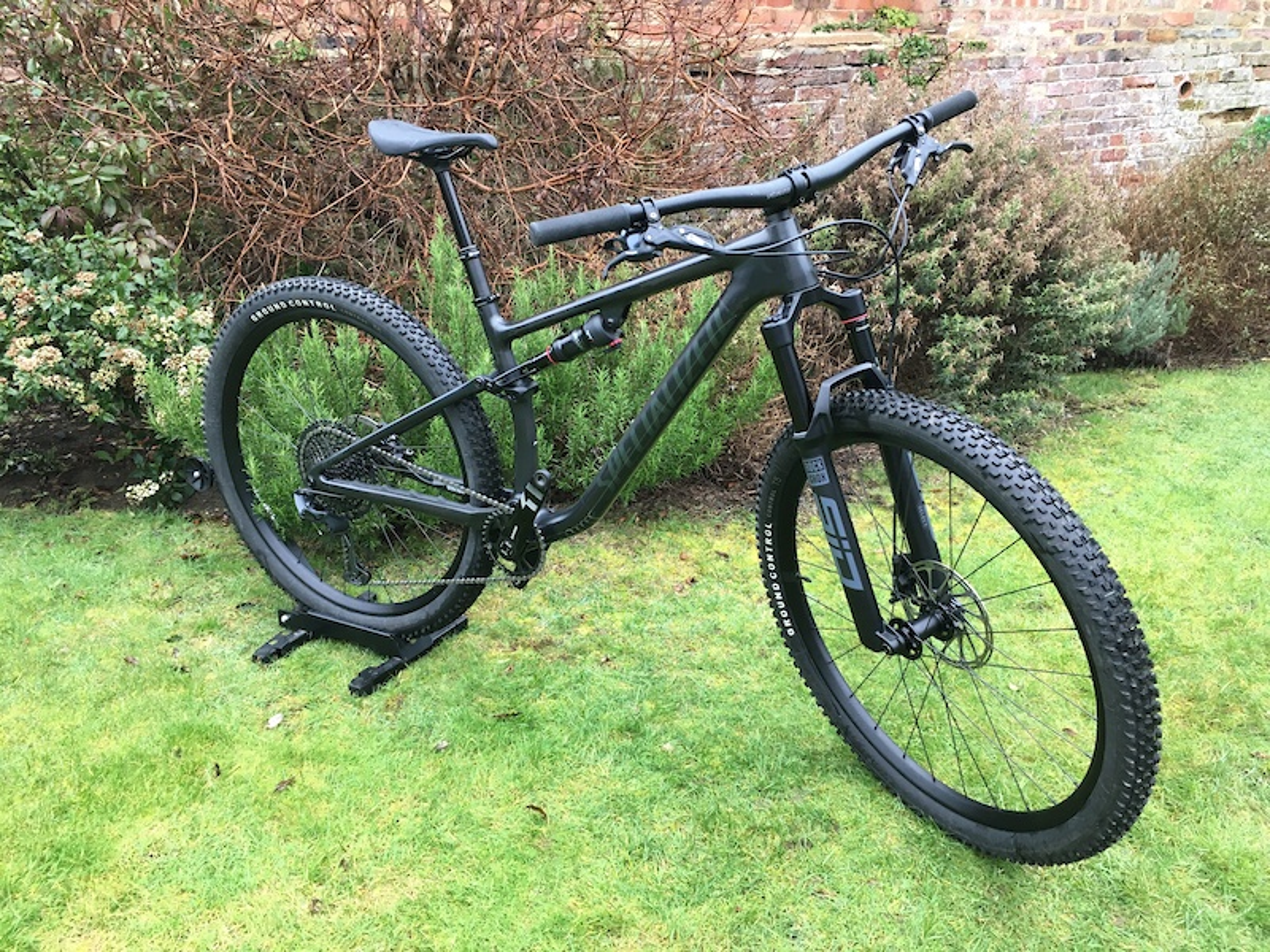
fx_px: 1064
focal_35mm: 29
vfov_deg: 48.2
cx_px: 635
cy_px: 476
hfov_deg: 61.7
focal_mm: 4.15
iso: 40
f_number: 2.2
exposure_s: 1/33
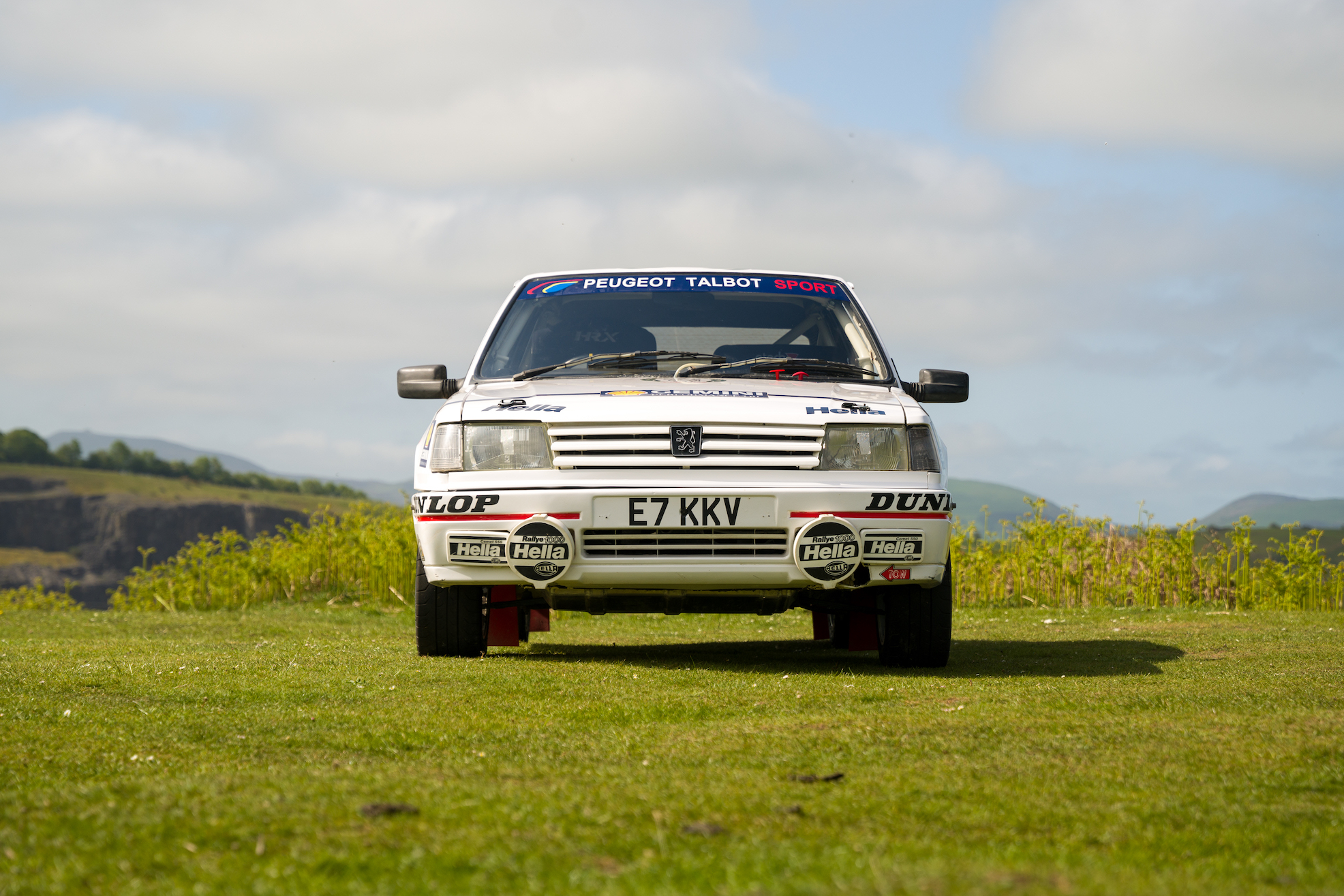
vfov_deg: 19.2
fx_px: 2651
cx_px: 673
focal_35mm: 71
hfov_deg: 28.5
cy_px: 444
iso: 200
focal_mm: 70
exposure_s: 1/800
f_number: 4
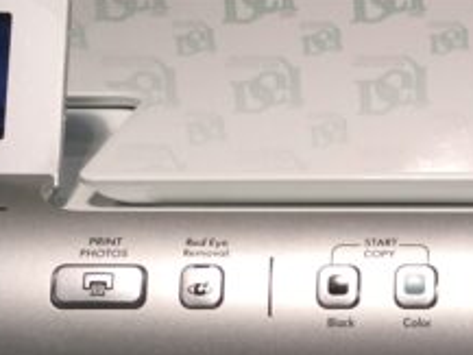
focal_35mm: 107
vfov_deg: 13.7
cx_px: 538
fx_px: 1463
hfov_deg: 17.6
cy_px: 333
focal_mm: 4.15
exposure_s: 1/120
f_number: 2.2
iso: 40
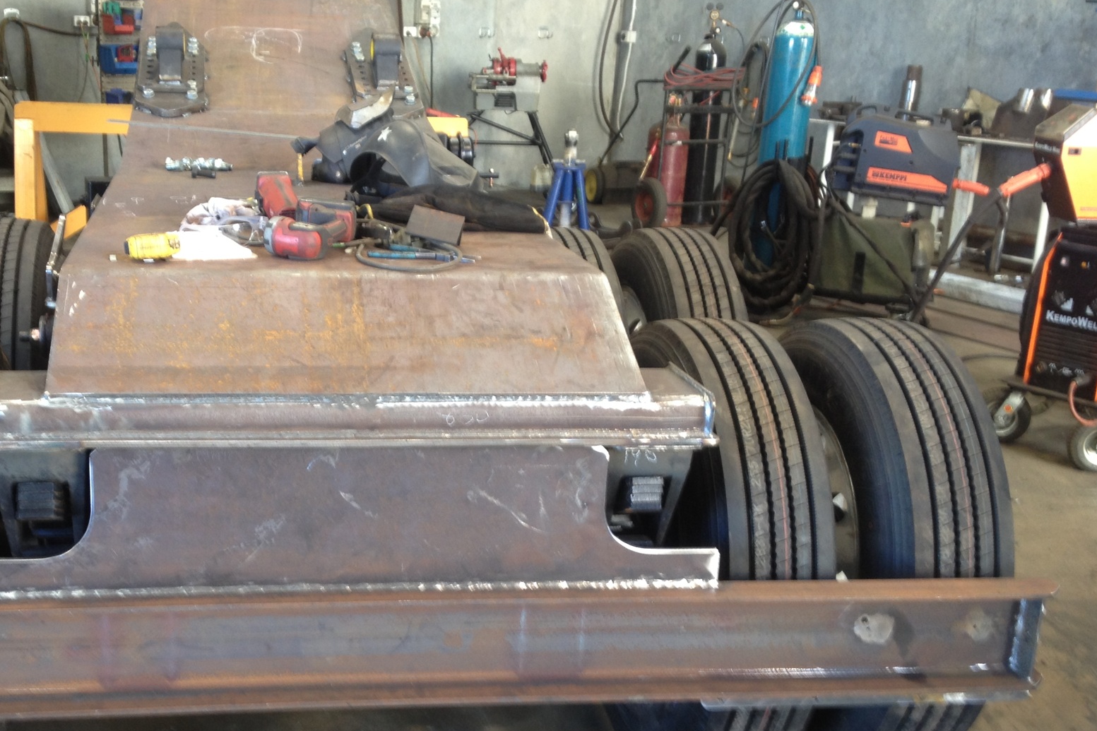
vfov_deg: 28.0
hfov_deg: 40.8
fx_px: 1462
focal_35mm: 48
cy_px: 446
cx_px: 396
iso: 50
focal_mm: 4.28
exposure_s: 1/20
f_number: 2.4
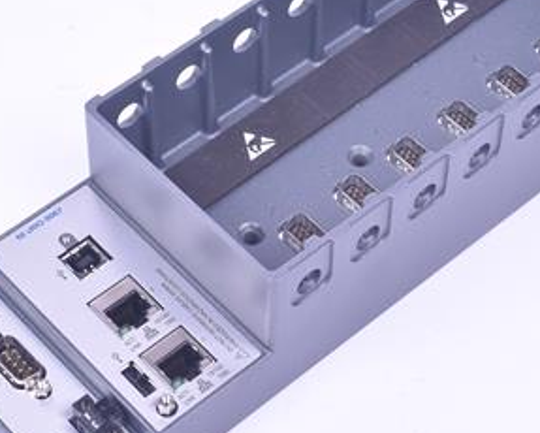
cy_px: 173
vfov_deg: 15.0
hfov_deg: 18.6
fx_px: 1647
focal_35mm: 103
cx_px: 357
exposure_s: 1/200
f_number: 10
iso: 200
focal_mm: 35
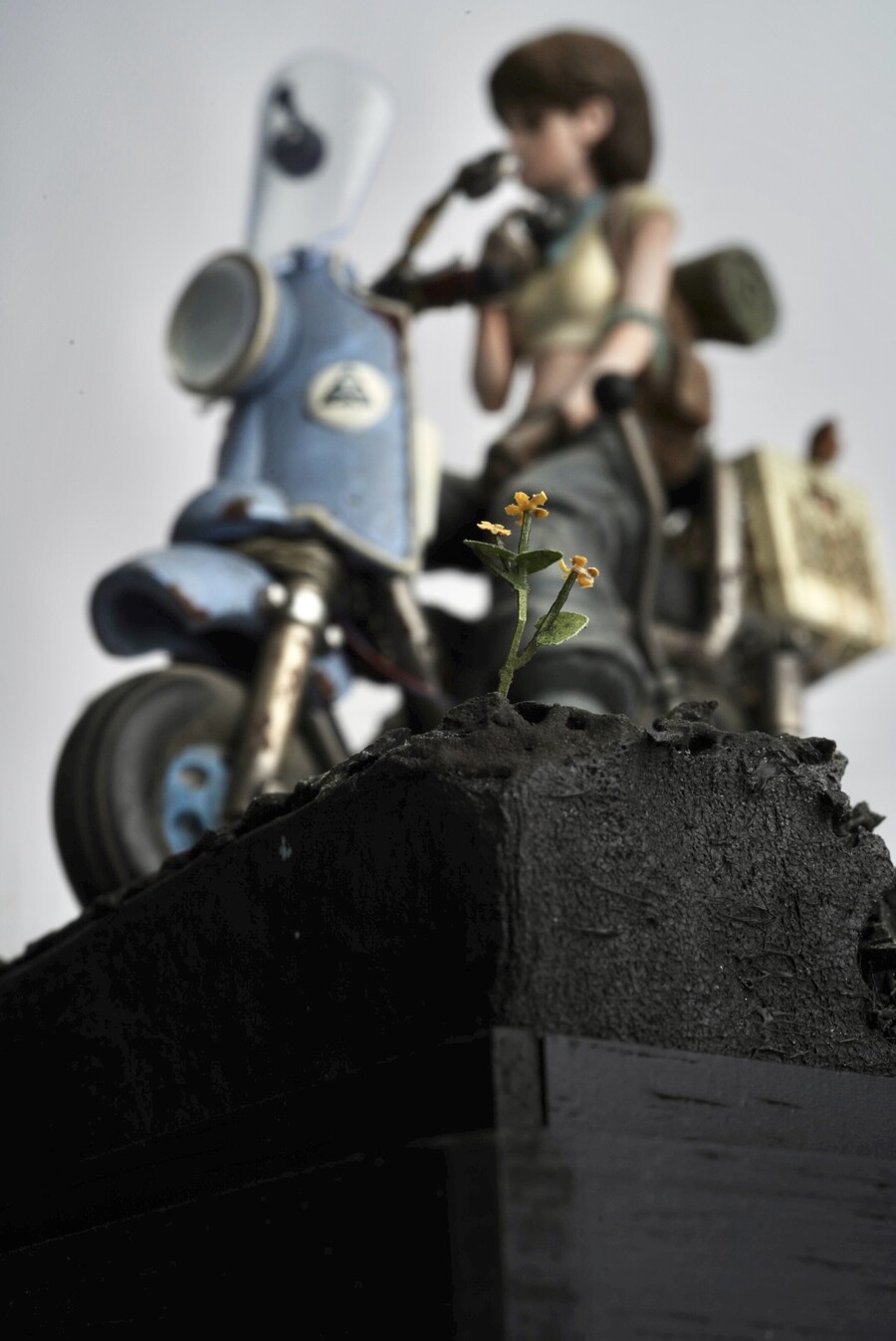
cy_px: 670
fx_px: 1864
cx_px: 448
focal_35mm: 50
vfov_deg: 39.6
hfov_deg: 27.0
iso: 50
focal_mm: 50
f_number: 16
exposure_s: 1/125
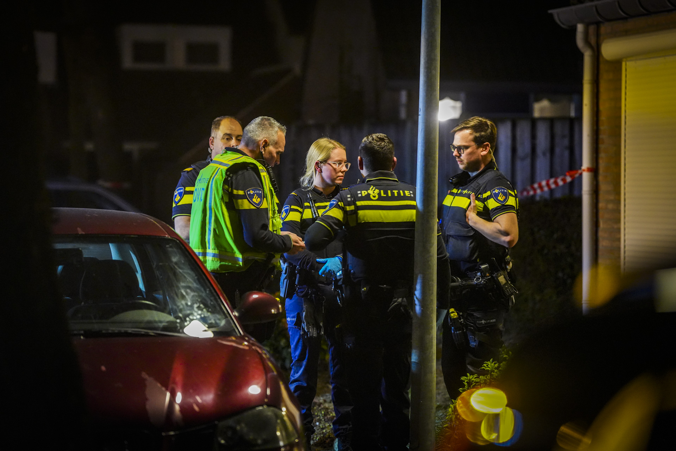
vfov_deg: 10.5
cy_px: 226
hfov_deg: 15.8
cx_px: 338
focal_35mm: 130
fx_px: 2441
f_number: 2.8
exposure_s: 1/50
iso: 6400
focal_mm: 130
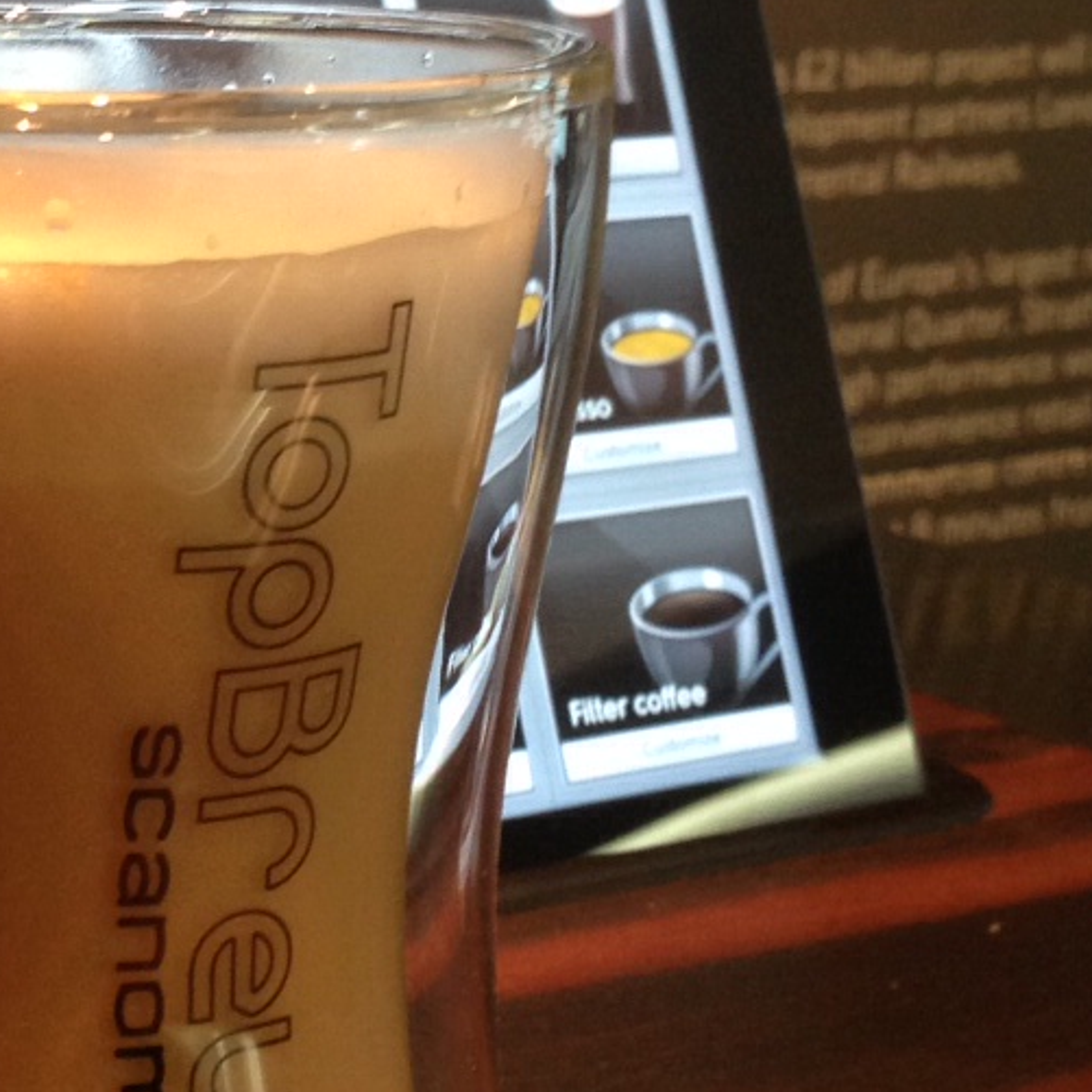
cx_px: 85
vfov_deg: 18.2
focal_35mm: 95
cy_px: 364
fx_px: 3391
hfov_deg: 18.0
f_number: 2.4
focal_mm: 4.12
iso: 160
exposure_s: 1/20
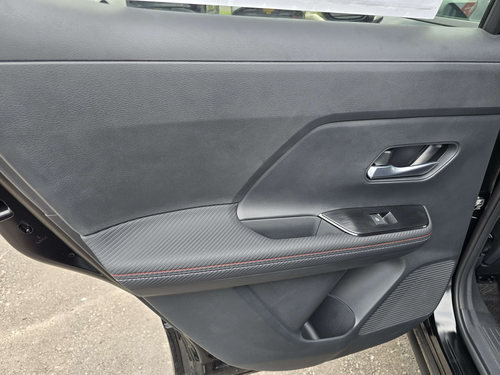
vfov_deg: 58.9
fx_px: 332
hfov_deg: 73.9
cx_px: 250
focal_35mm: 23
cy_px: 188
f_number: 1.7
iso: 25
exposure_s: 1/180
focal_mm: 6.3
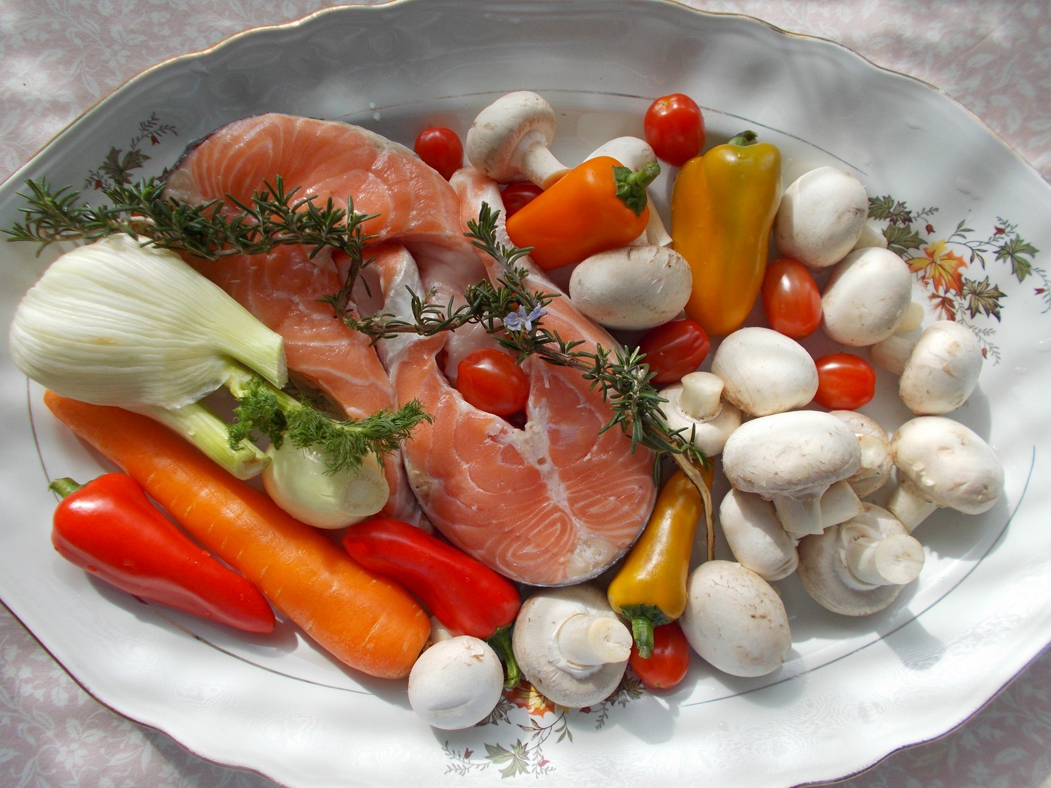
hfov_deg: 67.3
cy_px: 394
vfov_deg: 53.1
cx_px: 526
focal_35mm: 26
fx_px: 789
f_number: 3.2
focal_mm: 4.6
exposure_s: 1/125
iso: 80
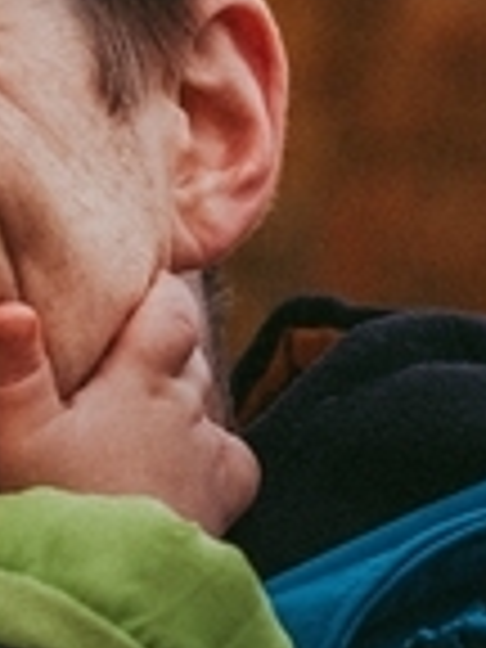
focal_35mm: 314
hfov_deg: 4.7
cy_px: 974
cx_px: -423
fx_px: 5878
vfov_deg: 6.2
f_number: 2
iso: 500
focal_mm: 35
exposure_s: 1/500
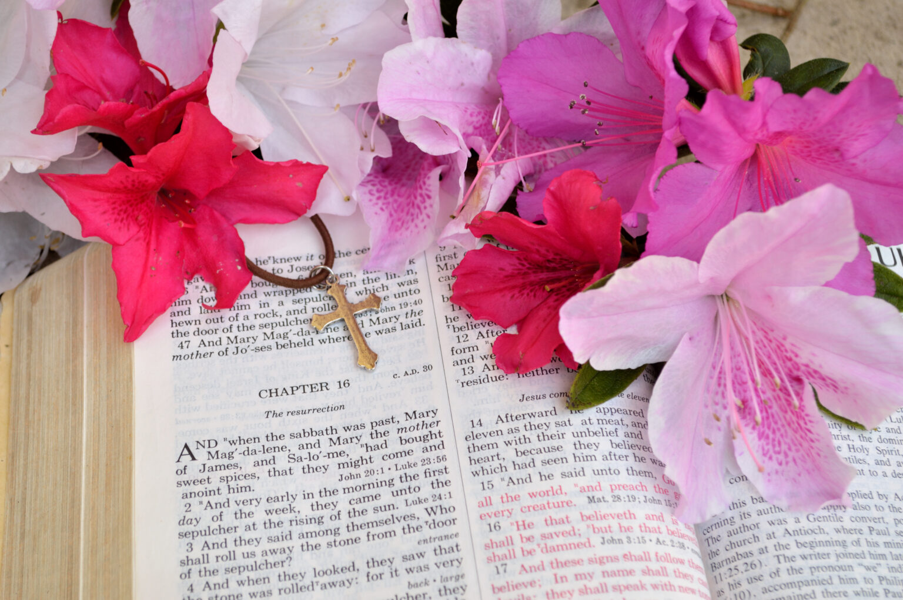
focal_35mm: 60
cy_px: 300
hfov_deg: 33.4
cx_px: 452
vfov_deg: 22.6
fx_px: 1504
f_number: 5.6
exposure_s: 1/100
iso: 200
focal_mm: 40
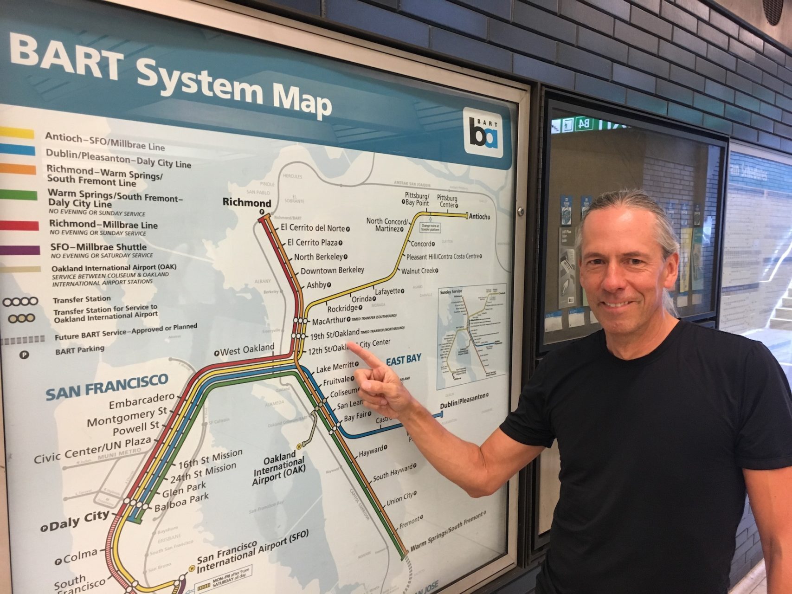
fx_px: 663
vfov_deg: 48.2
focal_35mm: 29
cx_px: 396
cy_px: 297
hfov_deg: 61.7
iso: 100
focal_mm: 4.15
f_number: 2.2
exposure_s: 1/30
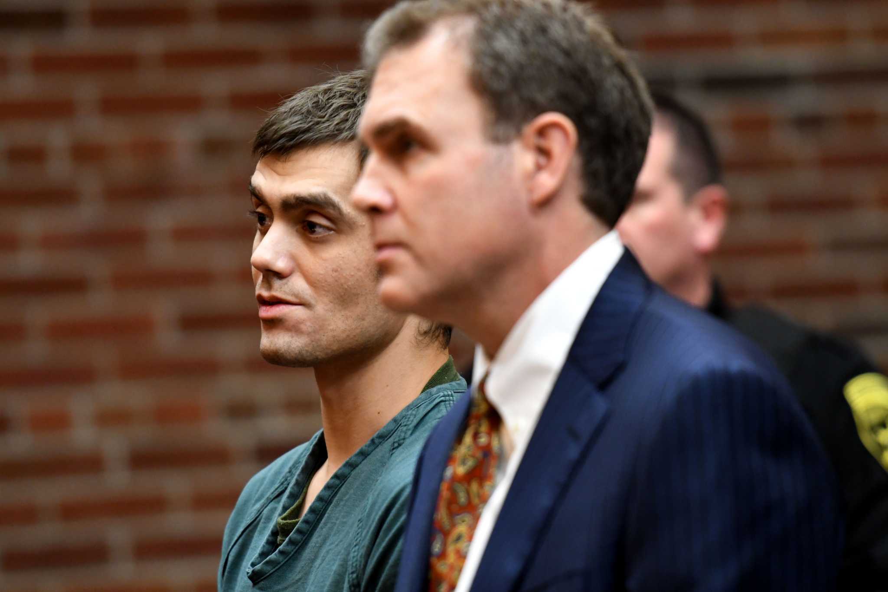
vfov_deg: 4.7
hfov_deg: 7.0
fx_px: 7214
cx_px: 444
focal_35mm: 292
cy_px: 296
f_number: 2.8
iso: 3200
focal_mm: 195
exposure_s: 1/200
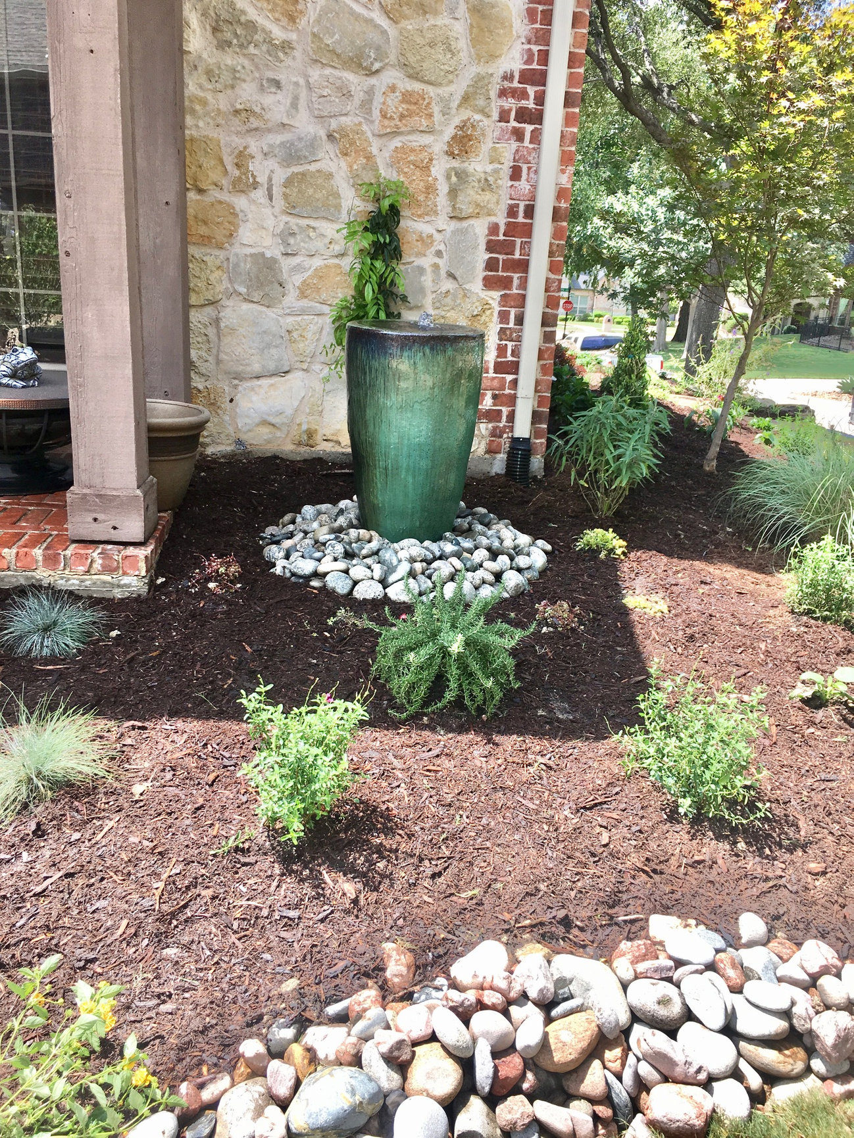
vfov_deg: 61.7
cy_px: 569
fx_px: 954
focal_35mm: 29
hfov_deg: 48.2
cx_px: 427
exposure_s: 1/427
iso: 25
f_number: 2.2
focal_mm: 4.15
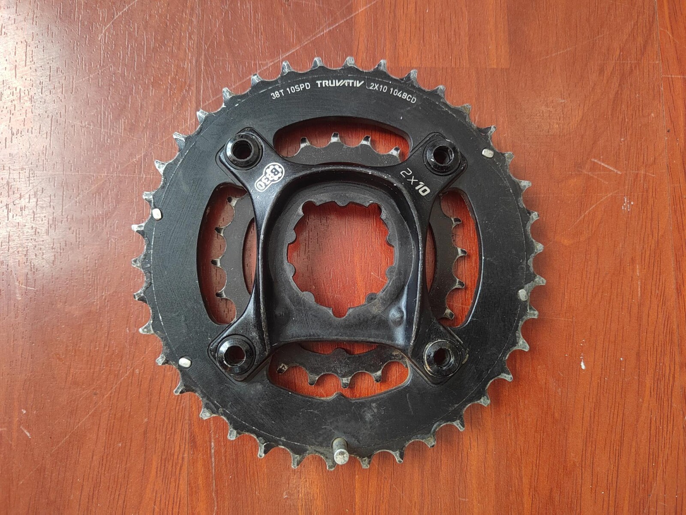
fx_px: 456
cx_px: 343
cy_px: 258
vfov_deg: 58.9
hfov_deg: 73.9
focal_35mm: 23
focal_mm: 5.52
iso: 1719
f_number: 1.9
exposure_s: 1/100
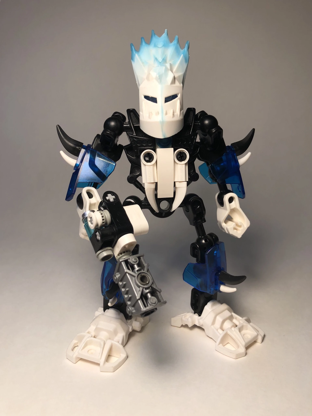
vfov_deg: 63.4
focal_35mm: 28
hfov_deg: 49.7
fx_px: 336
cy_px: 208
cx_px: 156
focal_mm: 3.99
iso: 20
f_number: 1.8
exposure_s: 1/120
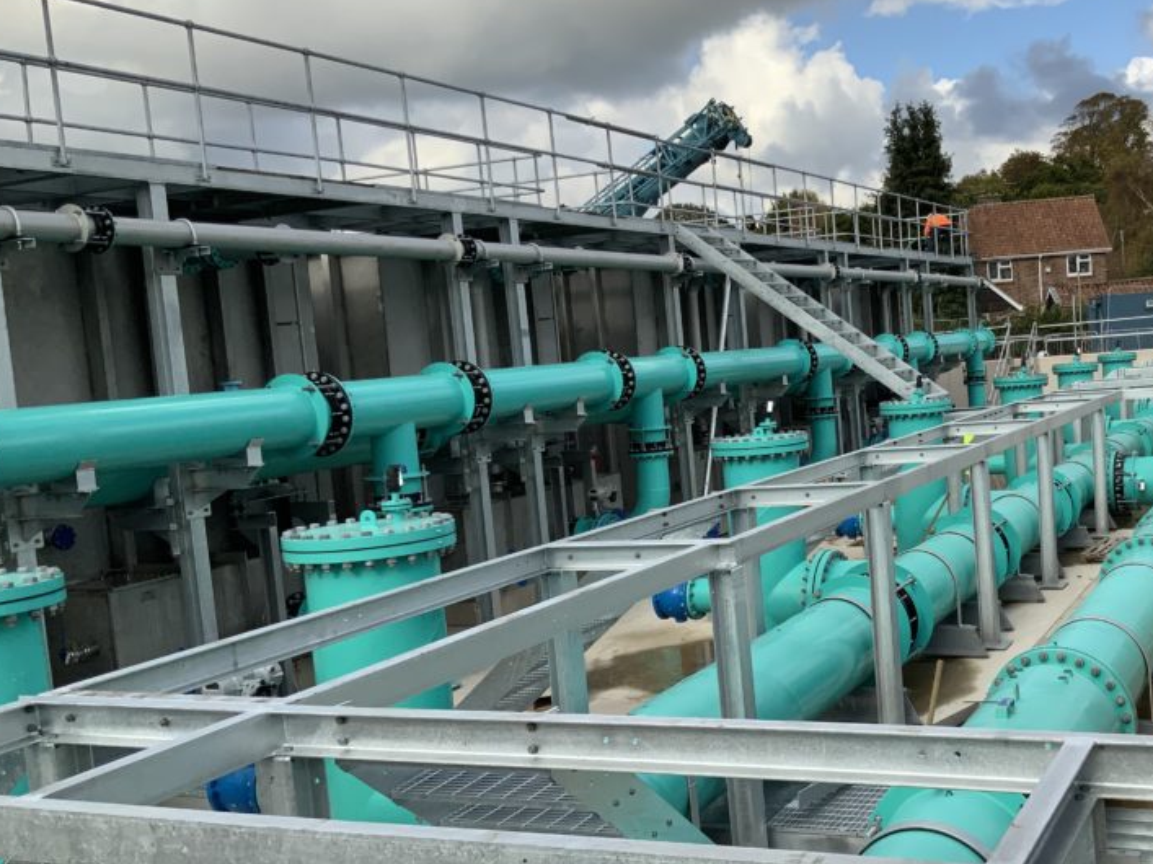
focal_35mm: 42
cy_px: 476
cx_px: 812
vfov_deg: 34.3
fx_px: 1399
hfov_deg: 43.8
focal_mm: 3
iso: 16
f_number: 1.8
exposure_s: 1/1412
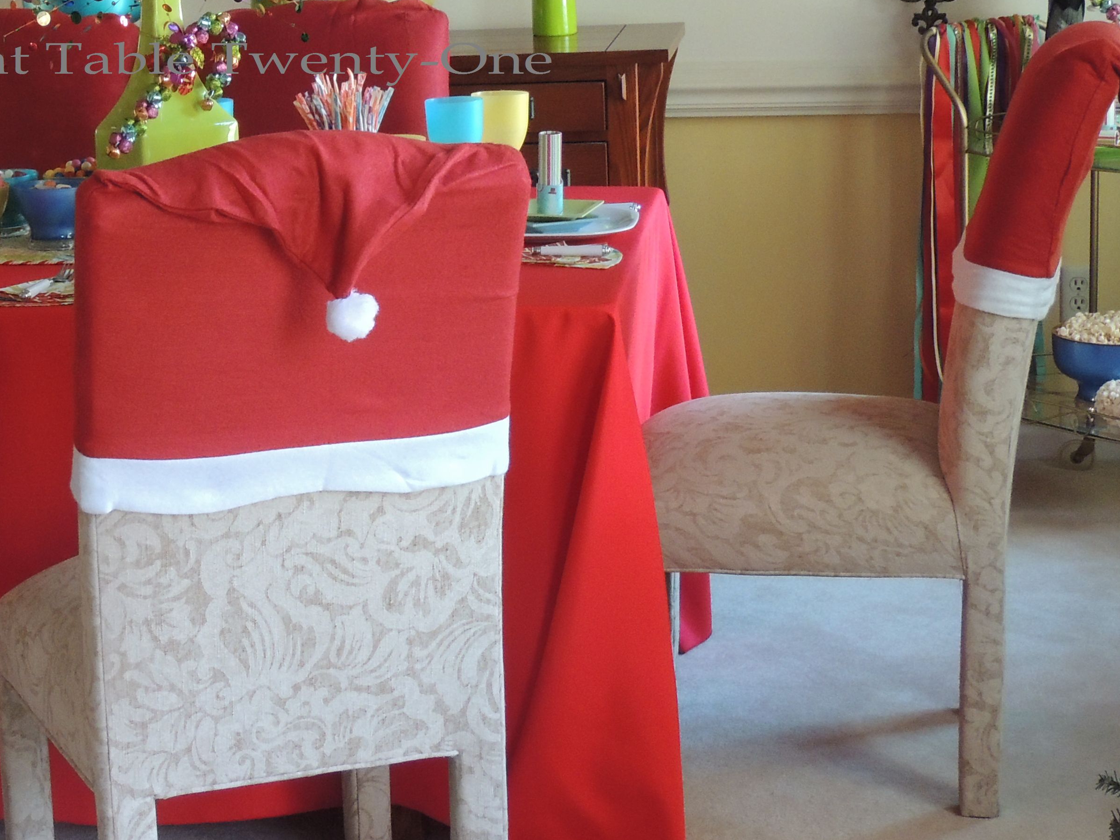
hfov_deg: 23.3
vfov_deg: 17.8
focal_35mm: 83
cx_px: 239
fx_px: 2685
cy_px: 325
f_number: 3.4
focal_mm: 7.6
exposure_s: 1/20
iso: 400
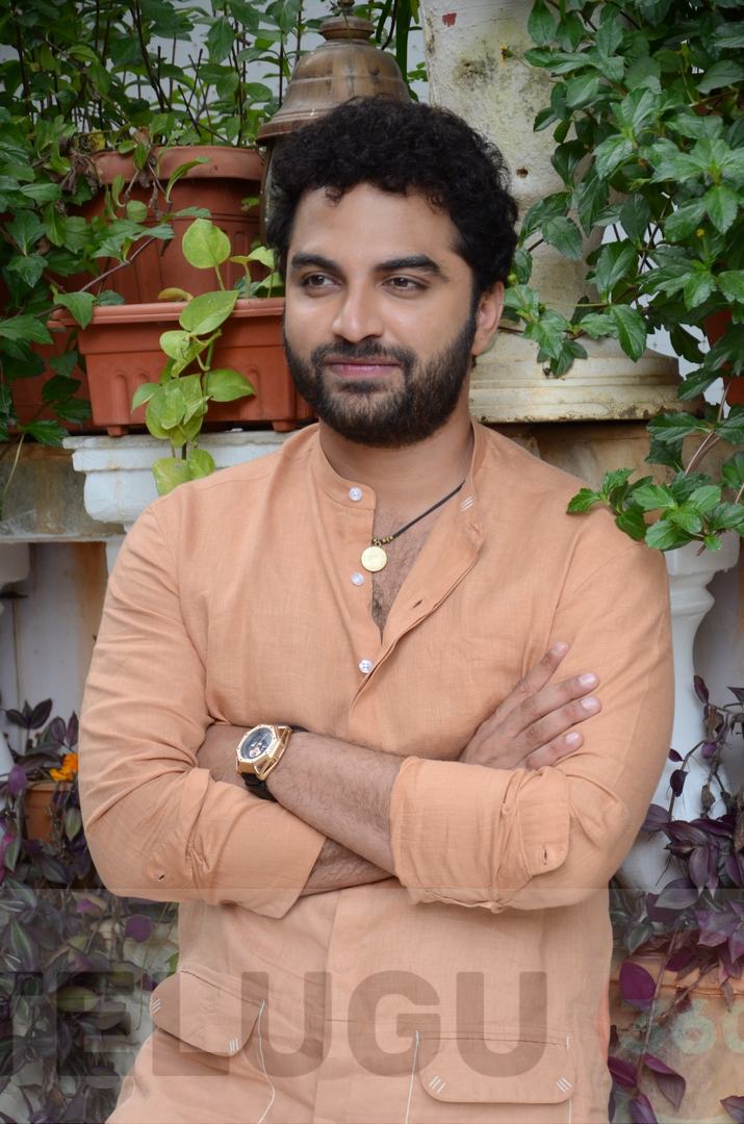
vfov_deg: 17.1
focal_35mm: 120
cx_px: 372
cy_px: 562
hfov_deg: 11.4
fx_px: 3738
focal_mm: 80
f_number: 5.6
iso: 500
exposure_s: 1/125
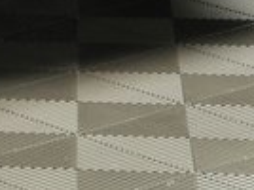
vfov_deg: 4.7
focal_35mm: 306
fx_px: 2241
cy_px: -317
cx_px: -178
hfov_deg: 6.4
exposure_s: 1/250
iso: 200
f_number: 4.1
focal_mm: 20
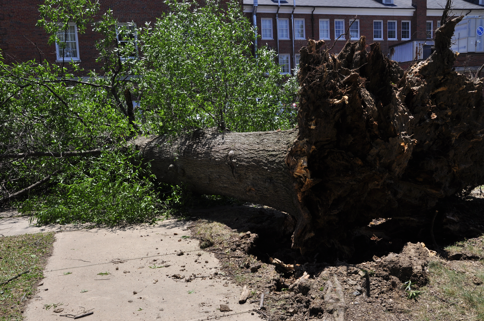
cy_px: 160
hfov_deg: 57.3
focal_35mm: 33
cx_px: 242
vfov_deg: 39.9
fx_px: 443
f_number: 10
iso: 200
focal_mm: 22
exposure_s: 1/250
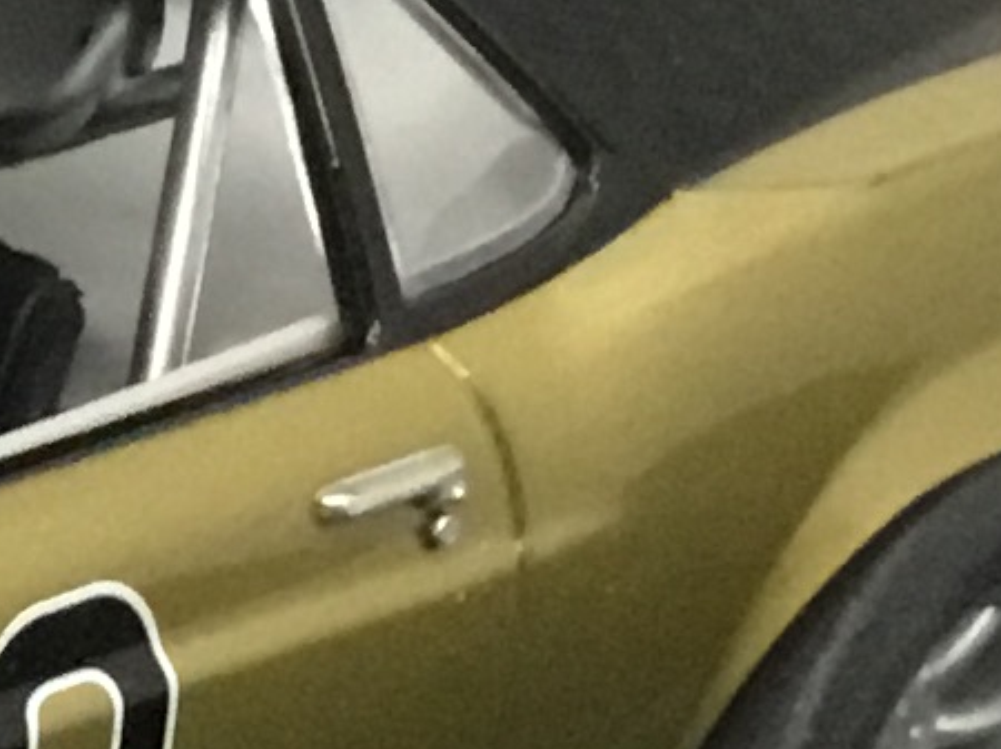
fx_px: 6503
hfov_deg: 8.1
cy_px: 796
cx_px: -1388
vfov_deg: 6.6
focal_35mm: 225
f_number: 2.4
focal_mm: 3.3
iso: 200
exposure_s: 1/17
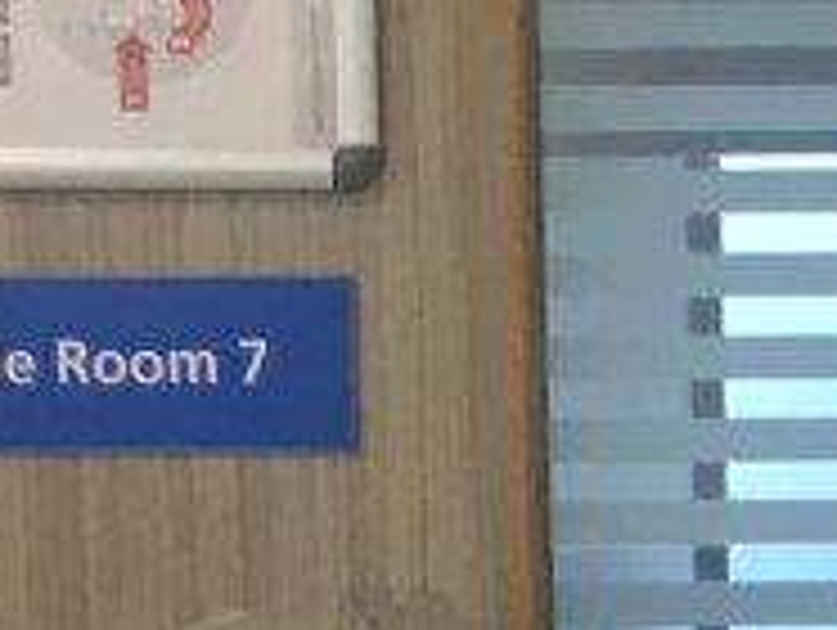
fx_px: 4527
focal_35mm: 187
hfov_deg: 10.3
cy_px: 1053
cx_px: 1156
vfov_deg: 7.8
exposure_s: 1/33
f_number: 2.2
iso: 50
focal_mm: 4.15
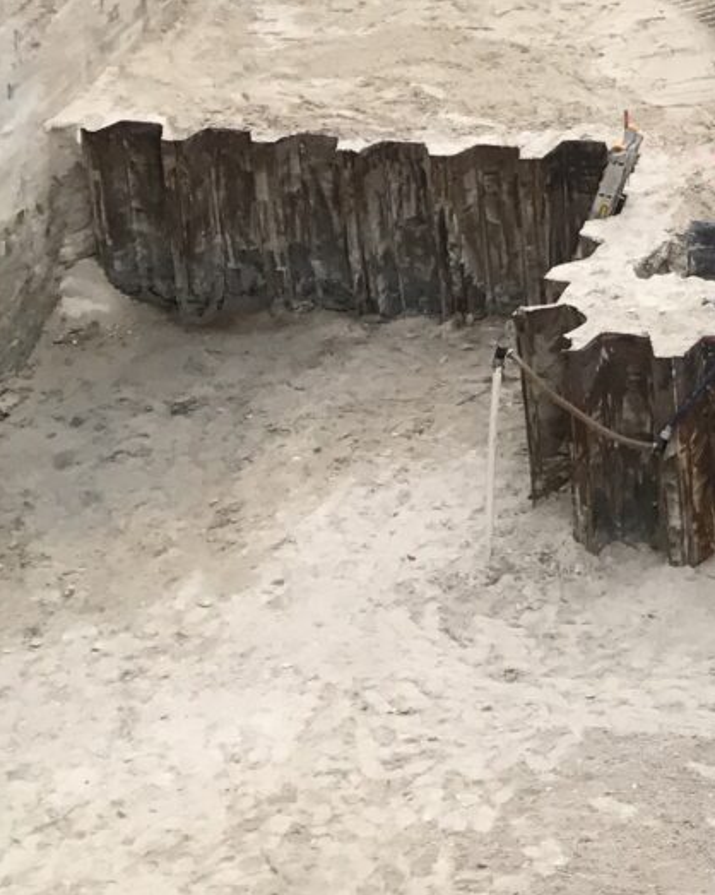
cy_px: -169
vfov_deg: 17.2
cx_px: 1461
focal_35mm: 107
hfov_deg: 12.5
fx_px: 2832
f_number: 1.8
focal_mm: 3.99
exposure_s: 1/1030
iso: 20
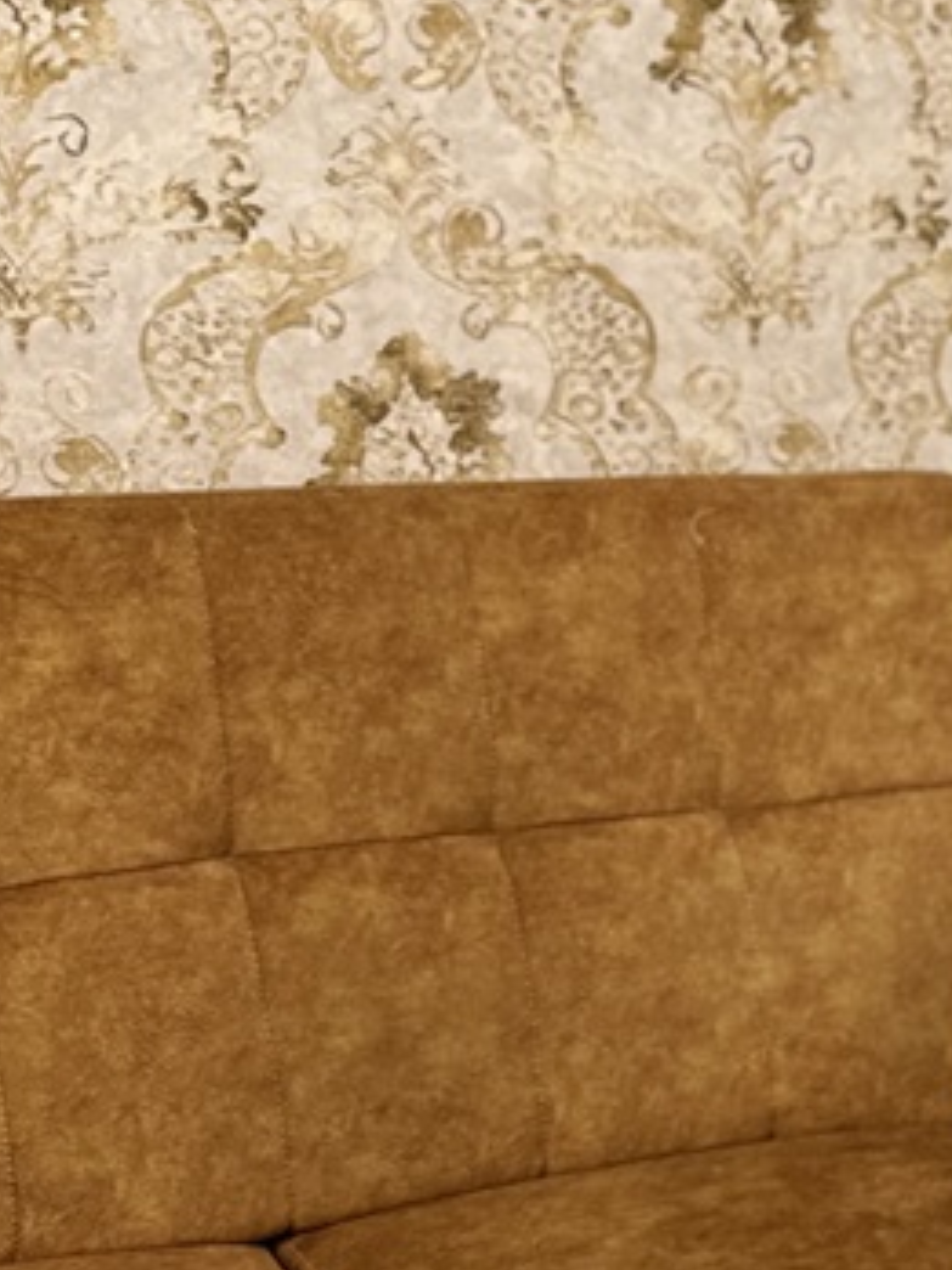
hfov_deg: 14.2
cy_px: 827
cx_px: 1707
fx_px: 3374
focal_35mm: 92
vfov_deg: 21.2
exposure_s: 1/100
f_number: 1.78
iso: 80
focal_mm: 6.86
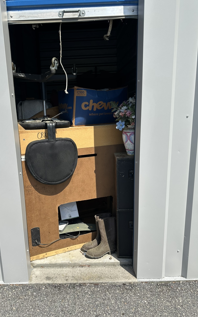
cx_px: 77
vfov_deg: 70.4
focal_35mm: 26
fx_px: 225
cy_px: 159
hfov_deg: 47.3
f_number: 1.78
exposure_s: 1/4184
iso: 80
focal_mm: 6.86
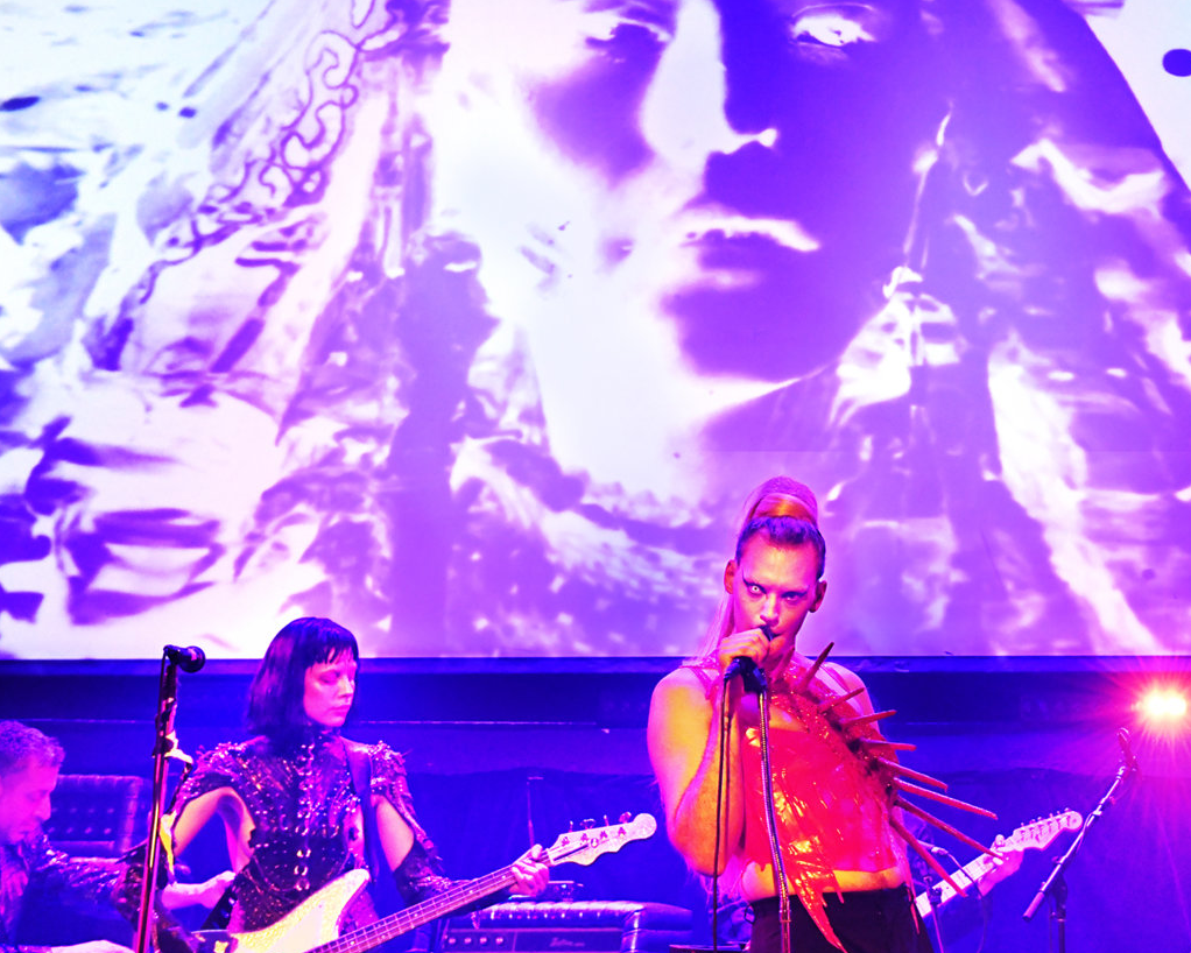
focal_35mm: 47
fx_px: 1657
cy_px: 414
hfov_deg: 39.0
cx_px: 806
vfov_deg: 32.1
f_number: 3.5
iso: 3200
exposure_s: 1/160
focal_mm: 32
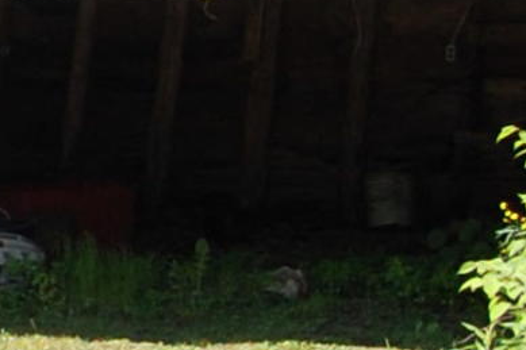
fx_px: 3038
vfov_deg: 6.6
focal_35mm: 208
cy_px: 139
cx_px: -1141
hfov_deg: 8.2
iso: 220
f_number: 5.6
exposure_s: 1/500
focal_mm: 18
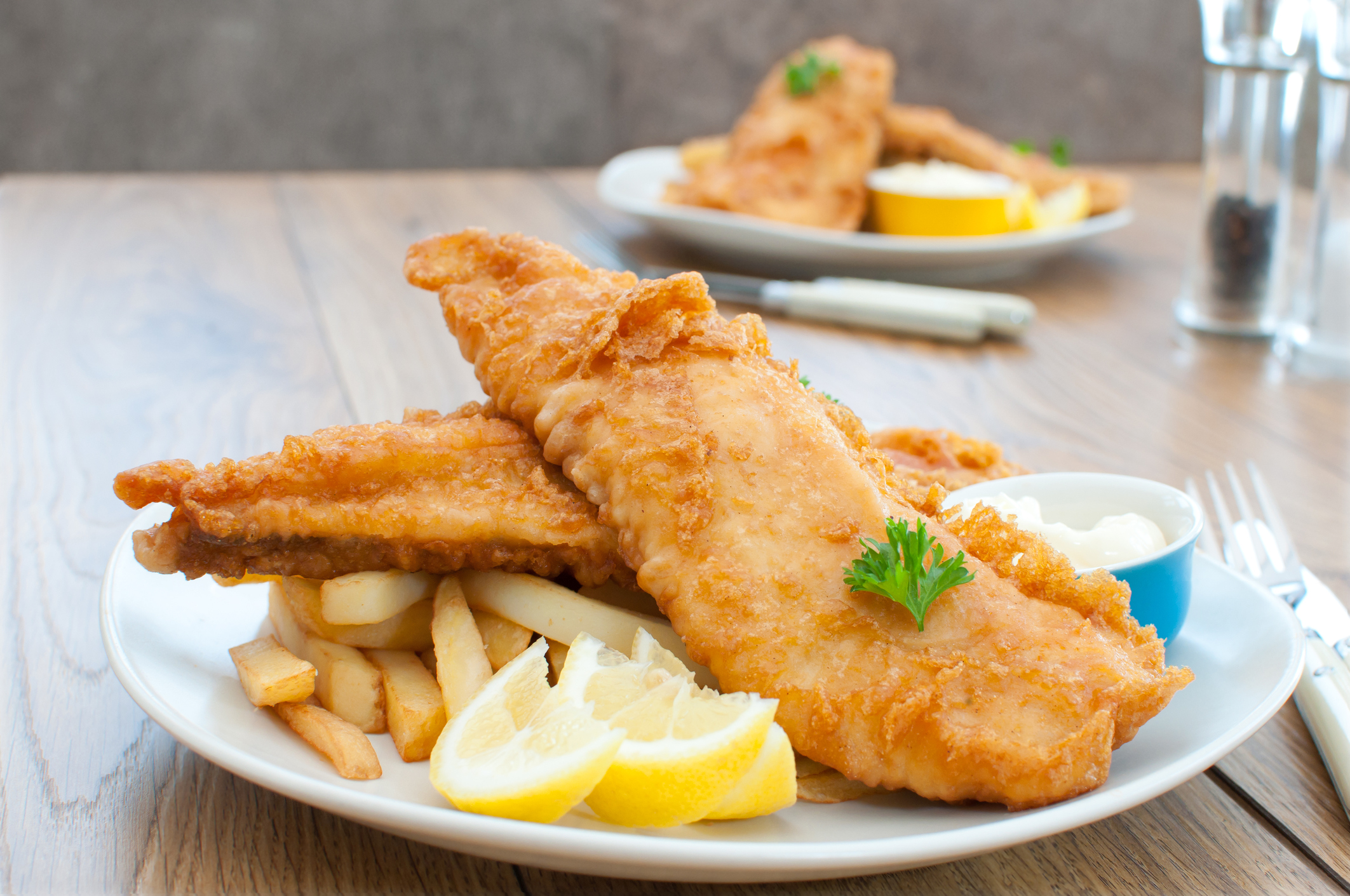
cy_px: 448
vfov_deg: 25.7
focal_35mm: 52
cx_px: 675
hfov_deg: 37.9
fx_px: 1966
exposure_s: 1/80
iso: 640
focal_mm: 35
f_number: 5.6
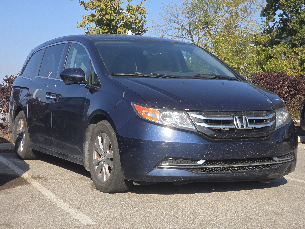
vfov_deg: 21.3
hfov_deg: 28.2
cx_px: 152
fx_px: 608
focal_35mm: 69
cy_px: 114
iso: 50
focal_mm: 7.9
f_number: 2.4
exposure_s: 1/1584
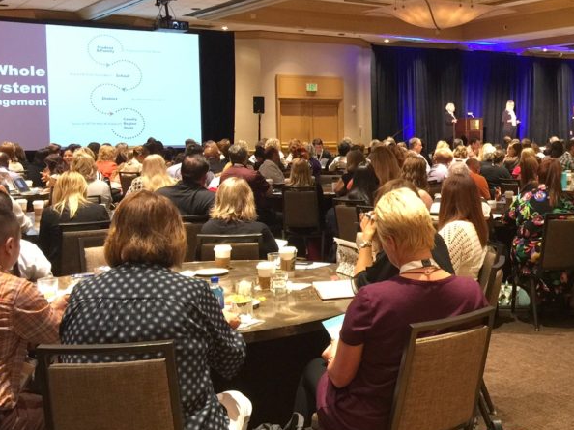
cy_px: 192
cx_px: 483
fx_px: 829
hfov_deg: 36.5
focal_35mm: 50
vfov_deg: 29.1
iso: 100
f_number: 2.2
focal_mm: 4.15
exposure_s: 1/15
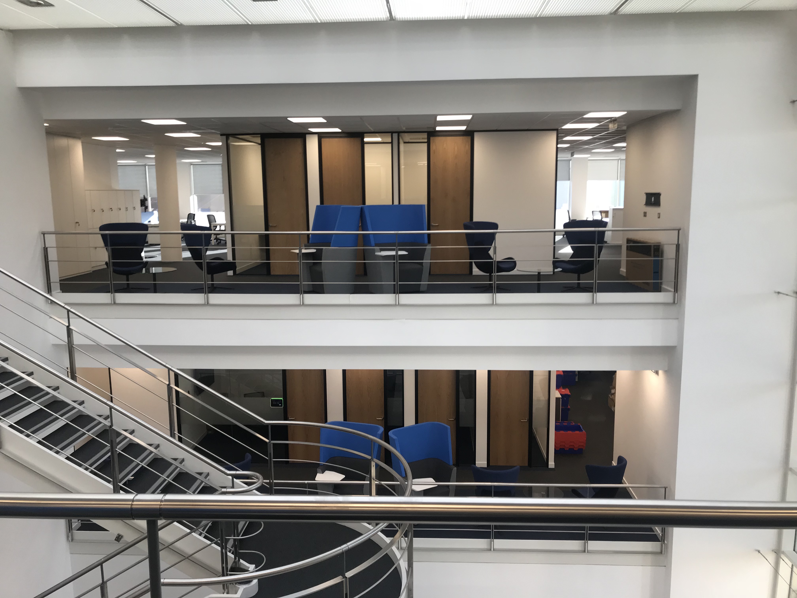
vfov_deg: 49.7
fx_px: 645
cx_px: 398
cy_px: 299
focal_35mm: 28
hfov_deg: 63.4
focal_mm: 3.99
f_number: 1.8
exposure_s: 1/100
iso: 32
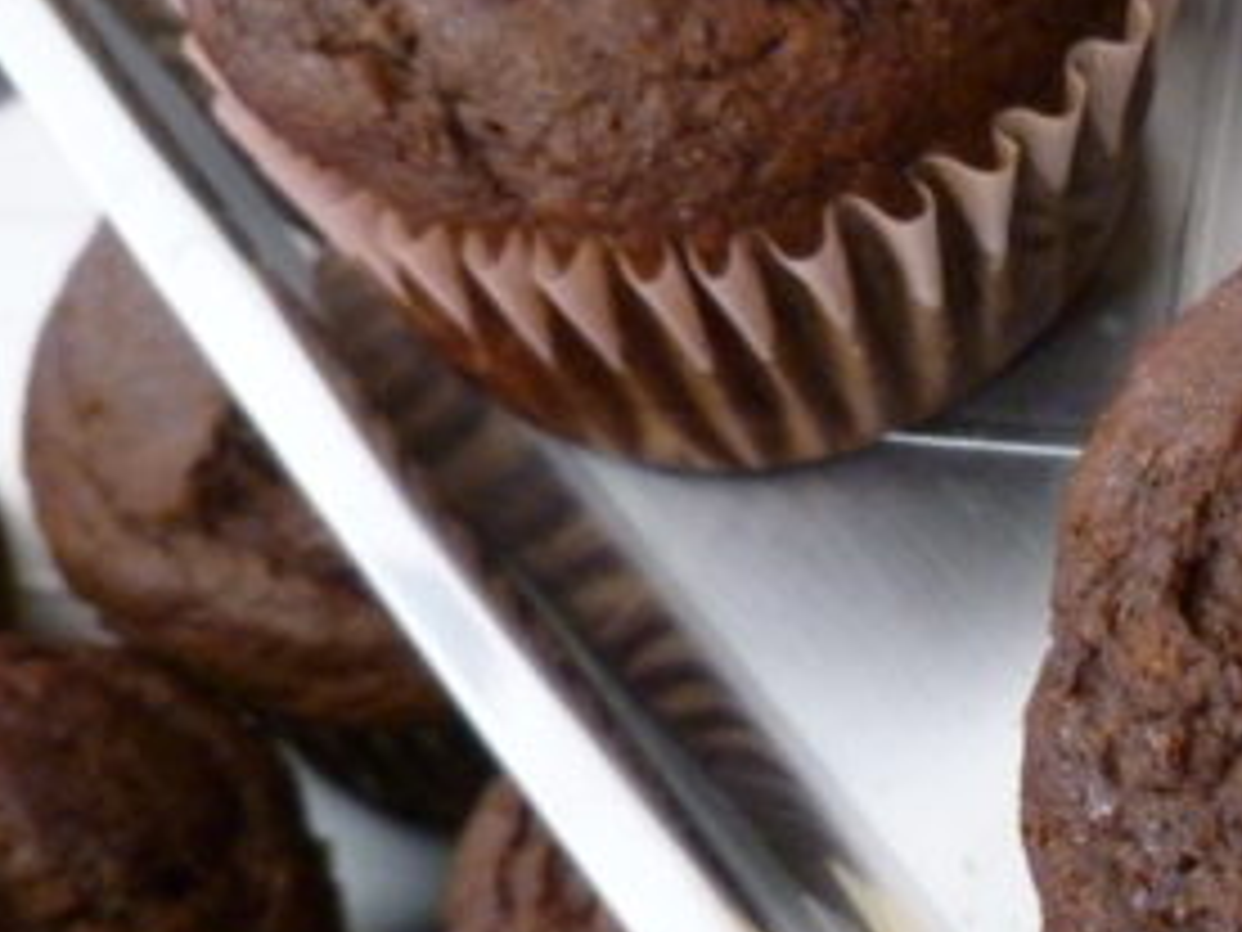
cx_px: 1256
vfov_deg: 18.9
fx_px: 2799
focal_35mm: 78
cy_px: 414
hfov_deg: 23.9
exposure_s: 1/15
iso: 400
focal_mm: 5
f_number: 3.3
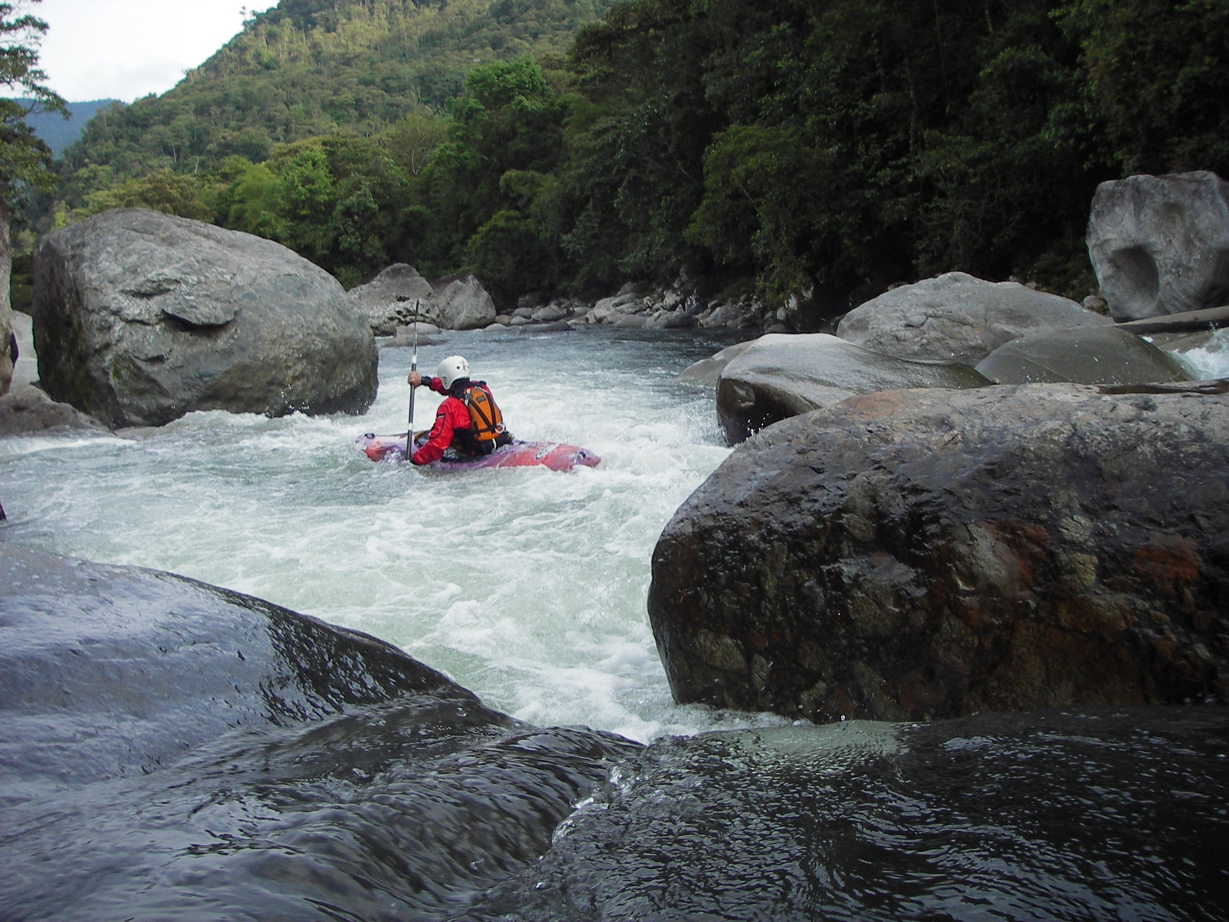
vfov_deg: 37.7
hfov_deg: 49.0
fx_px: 1349
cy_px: 461
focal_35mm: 38
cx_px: 614
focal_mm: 6.3
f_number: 3.3
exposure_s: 1/160
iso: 50
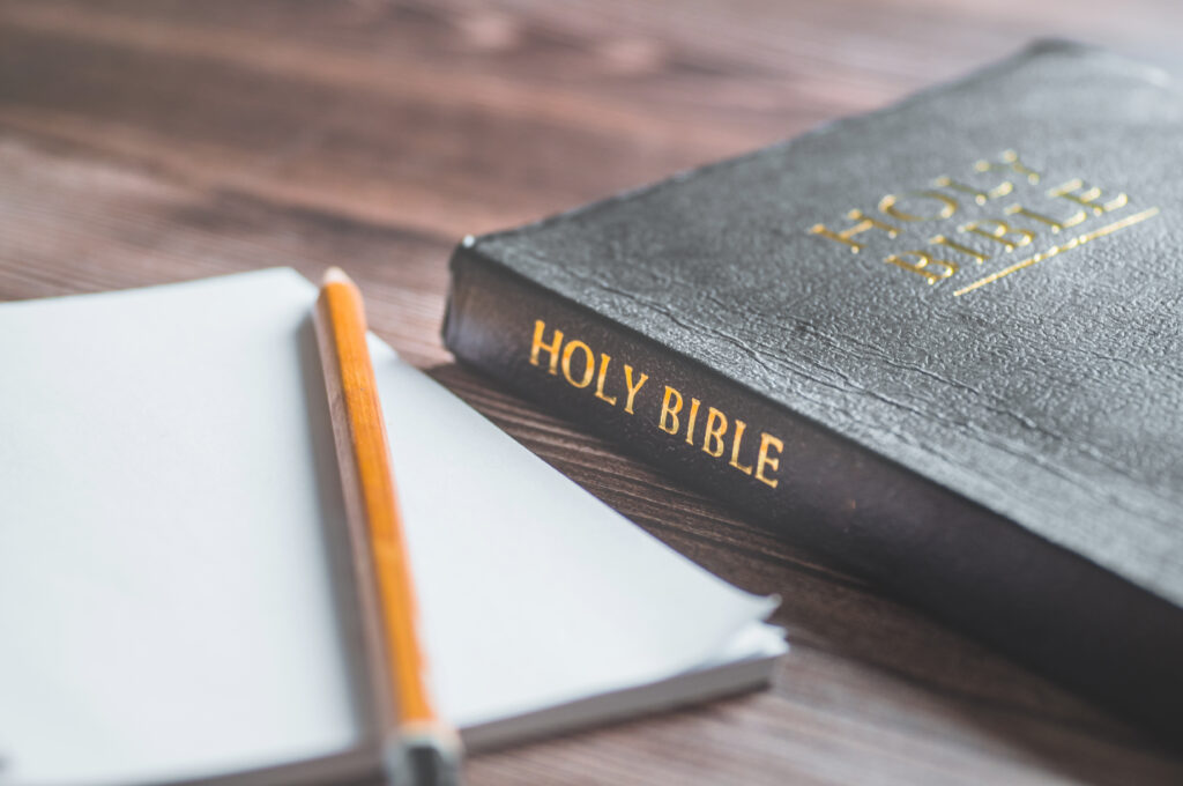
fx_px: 2461
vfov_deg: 18.1
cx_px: 592
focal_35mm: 75
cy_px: 393
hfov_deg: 27.0
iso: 200
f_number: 3.5
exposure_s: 1/125
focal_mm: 50
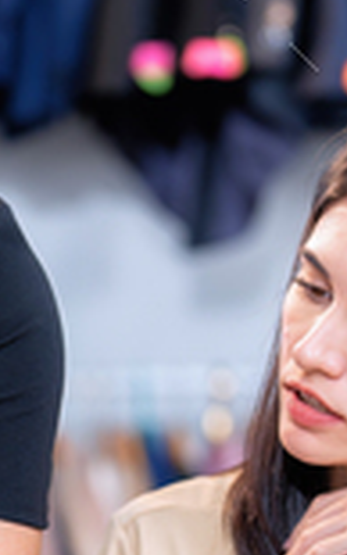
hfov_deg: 6.8
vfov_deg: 10.7
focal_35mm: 194
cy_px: 510
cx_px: 36
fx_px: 2933
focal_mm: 50
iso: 200
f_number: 1.2
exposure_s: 1/100
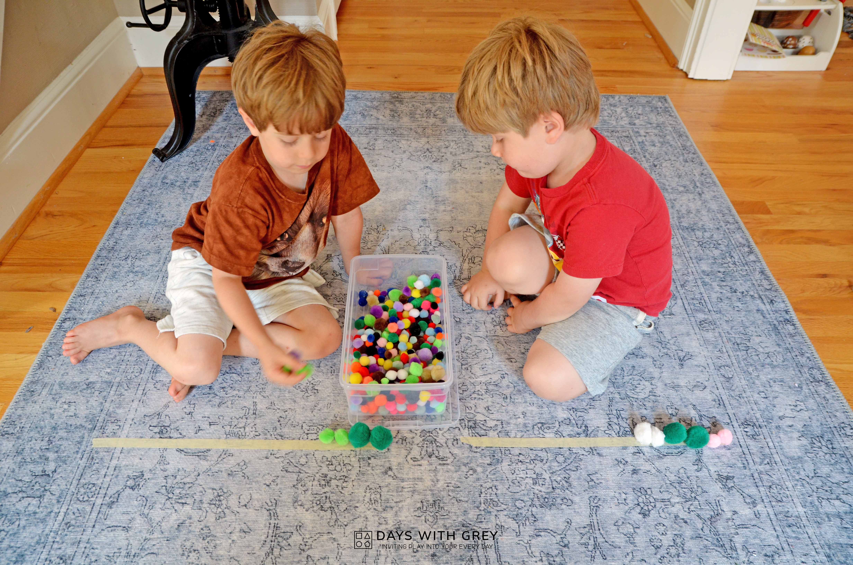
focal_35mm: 26
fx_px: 603
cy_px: 282
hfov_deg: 70.5
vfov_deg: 50.2
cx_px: 426
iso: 560
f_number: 4
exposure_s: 1/60
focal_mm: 17
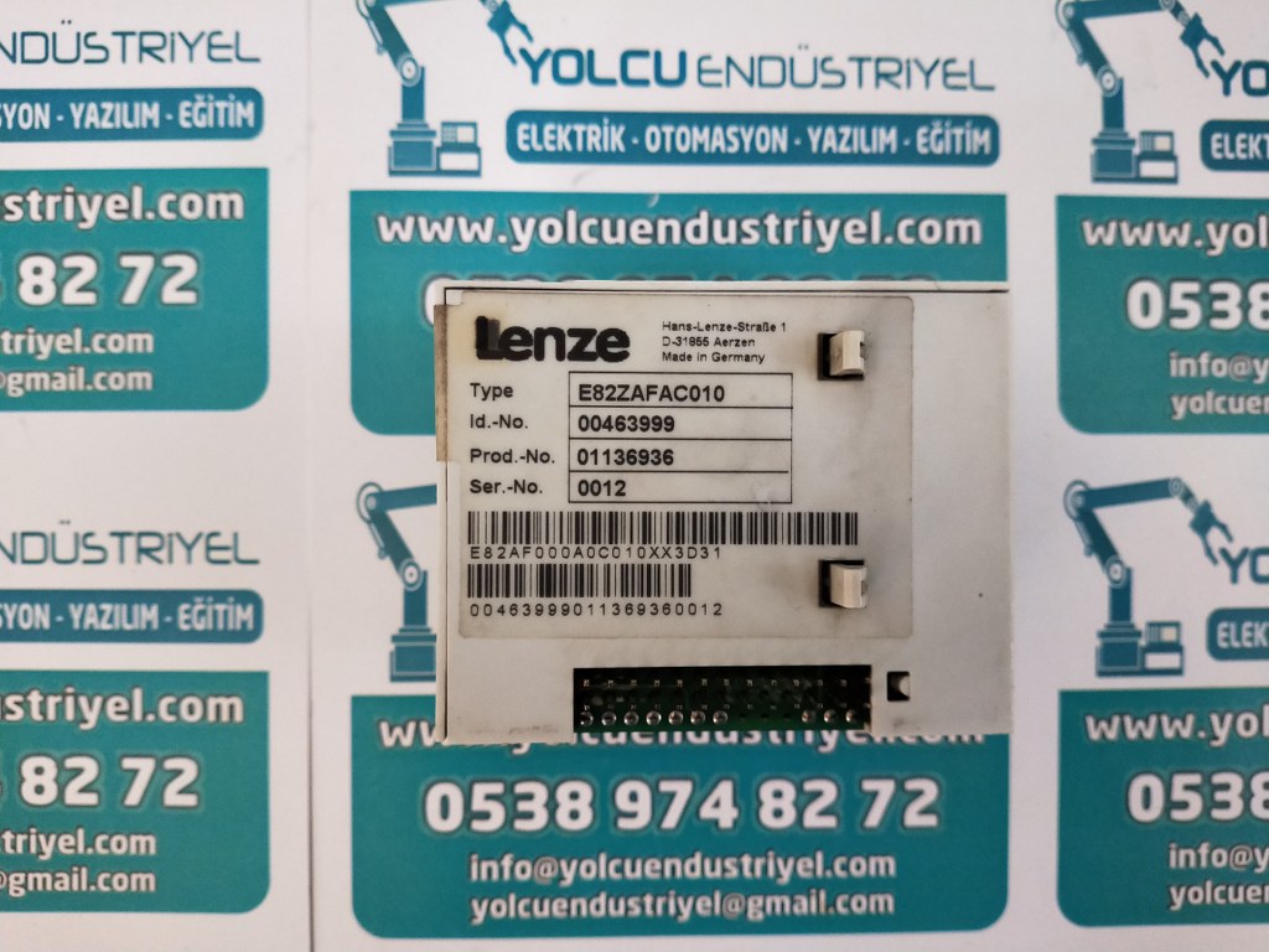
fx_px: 843
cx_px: 634
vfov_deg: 58.9
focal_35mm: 23
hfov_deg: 73.9
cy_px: 476
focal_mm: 3.99
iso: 431
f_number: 1.7
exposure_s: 1/33
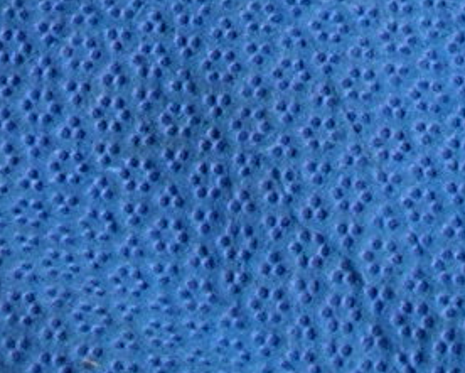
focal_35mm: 268
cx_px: -244
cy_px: -678
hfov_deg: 7.1
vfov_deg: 5.5
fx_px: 3690
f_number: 2.8
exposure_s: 1/40
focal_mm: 7.8
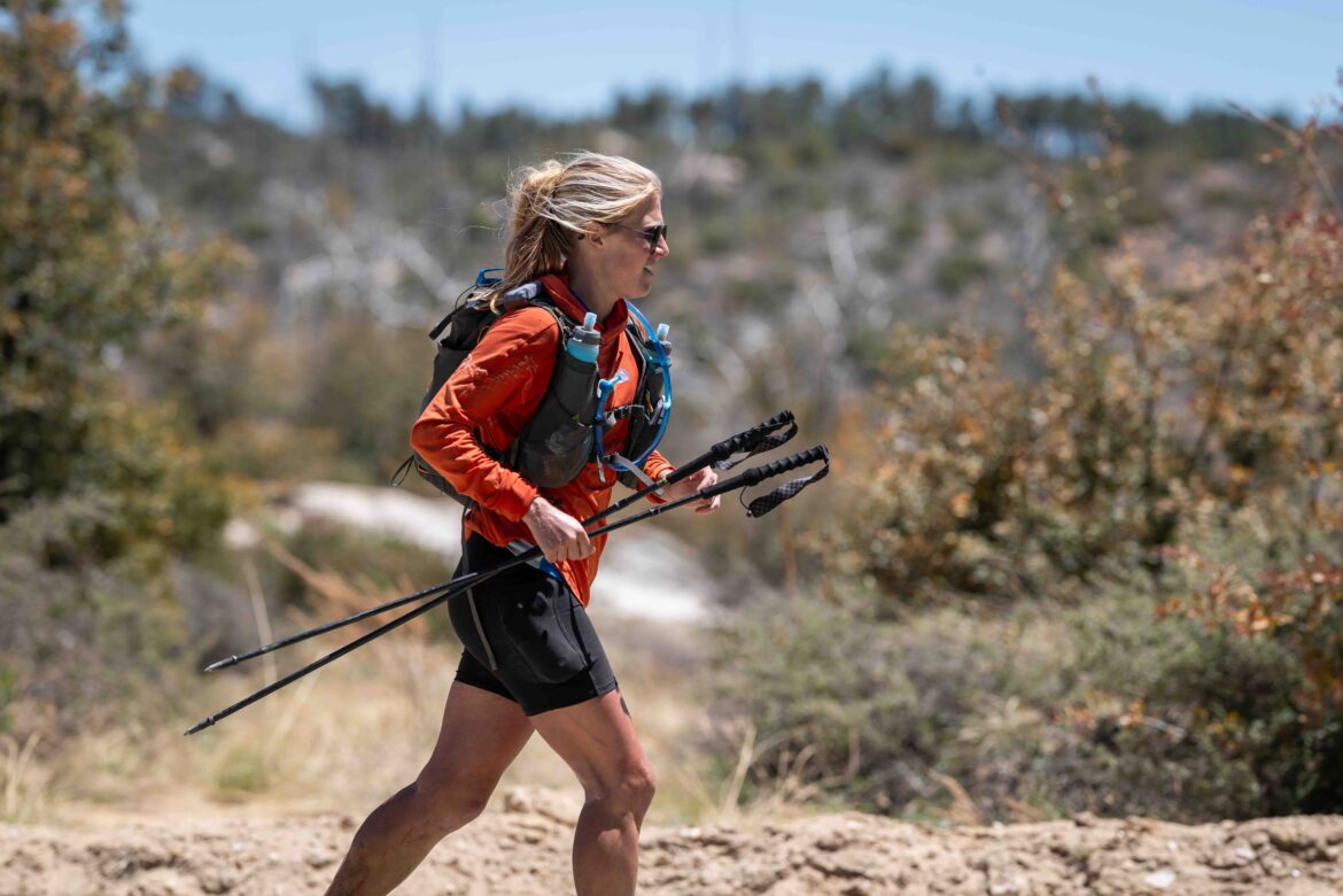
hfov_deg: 15.2
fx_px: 5036
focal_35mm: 135
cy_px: 448
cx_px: 672
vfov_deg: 10.2
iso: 64
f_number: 2.8
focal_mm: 135
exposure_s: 1/1600
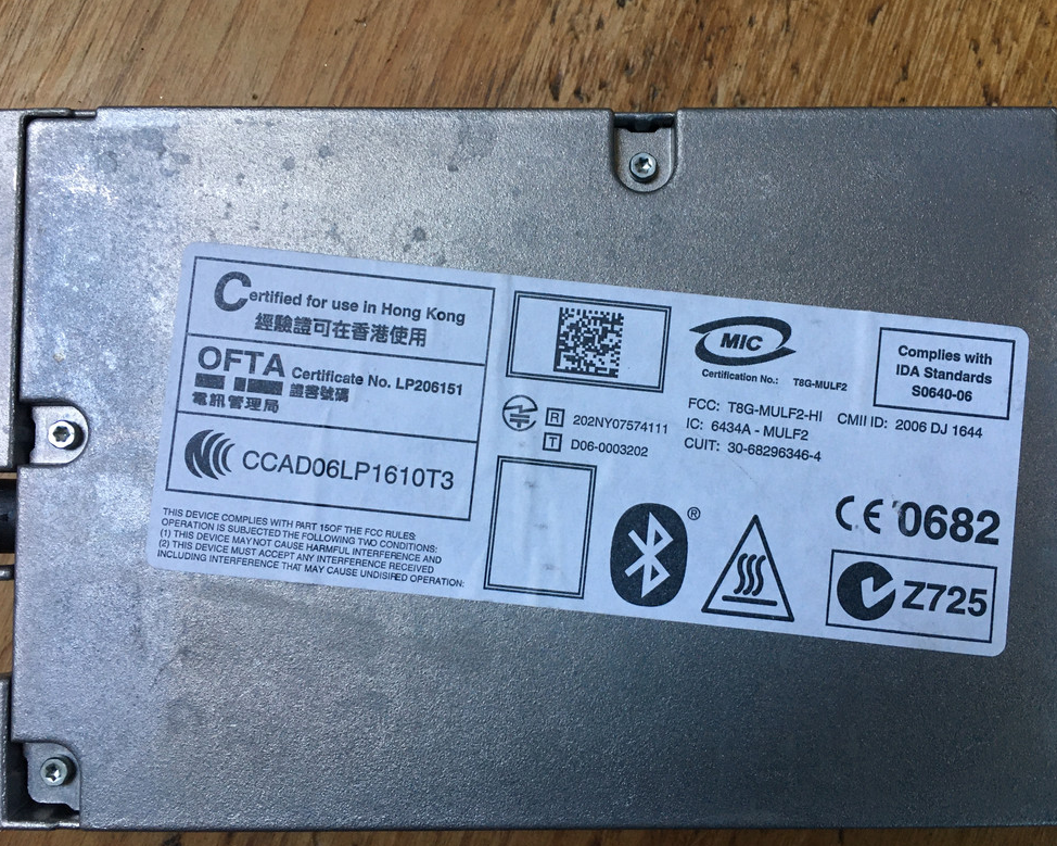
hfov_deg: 57.1
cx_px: 565
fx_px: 970
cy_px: 416
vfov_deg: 47.1
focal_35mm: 31
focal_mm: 4.15
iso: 125
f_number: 2.2
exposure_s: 1/33
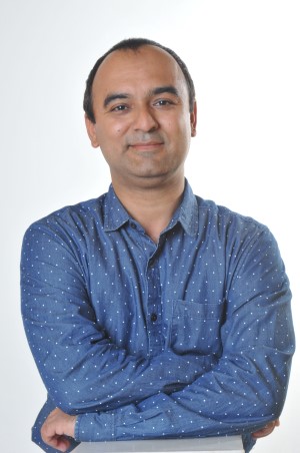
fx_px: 1091
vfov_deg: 23.4
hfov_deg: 15.7
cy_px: 226
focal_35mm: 87
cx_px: 150
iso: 400
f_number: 16
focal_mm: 58
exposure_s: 1/160
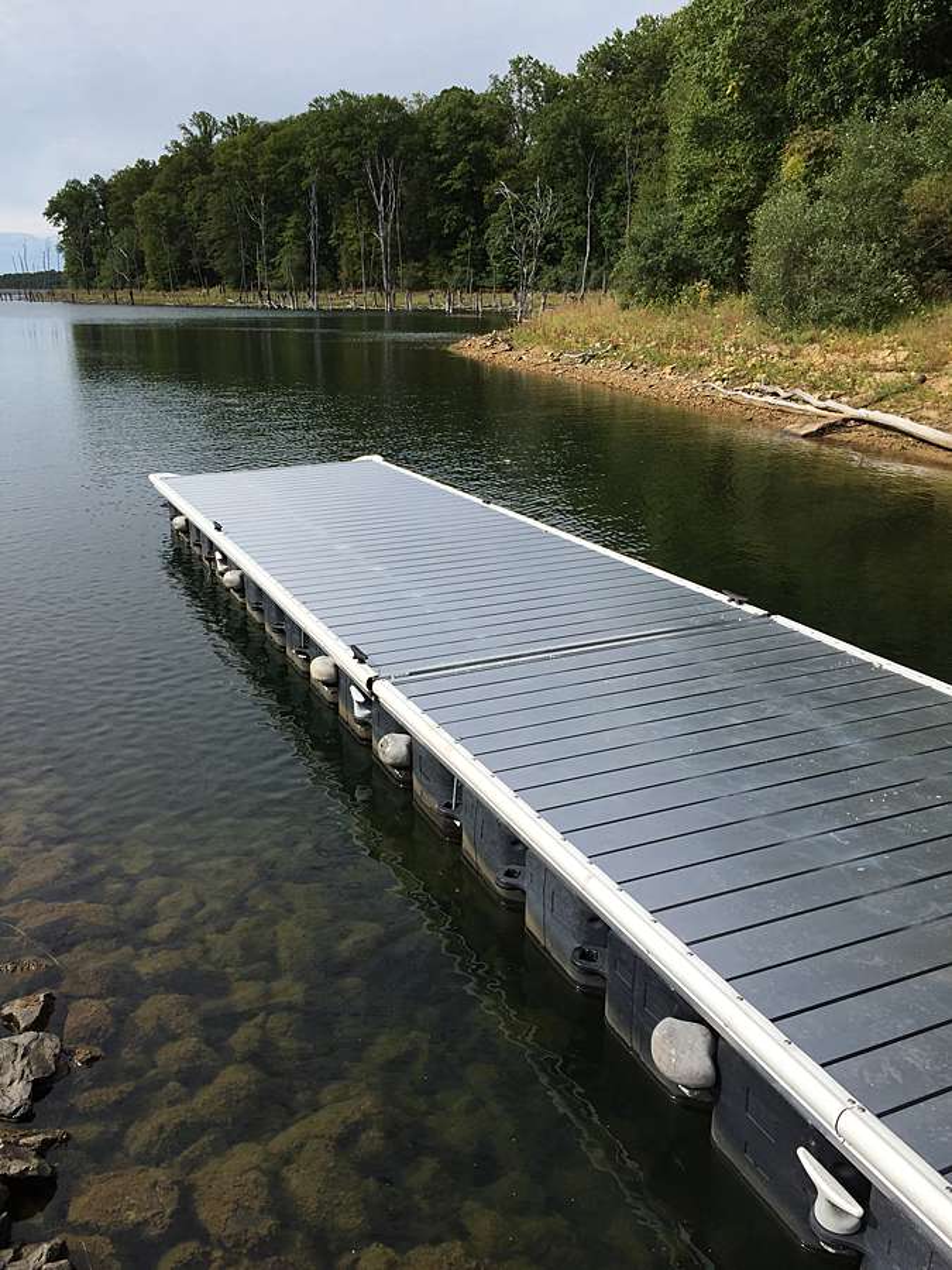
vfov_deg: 61.7
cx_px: 476
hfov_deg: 48.2
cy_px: 635
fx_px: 1063
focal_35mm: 29
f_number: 2.2
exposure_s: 1/2198
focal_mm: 4.15
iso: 32
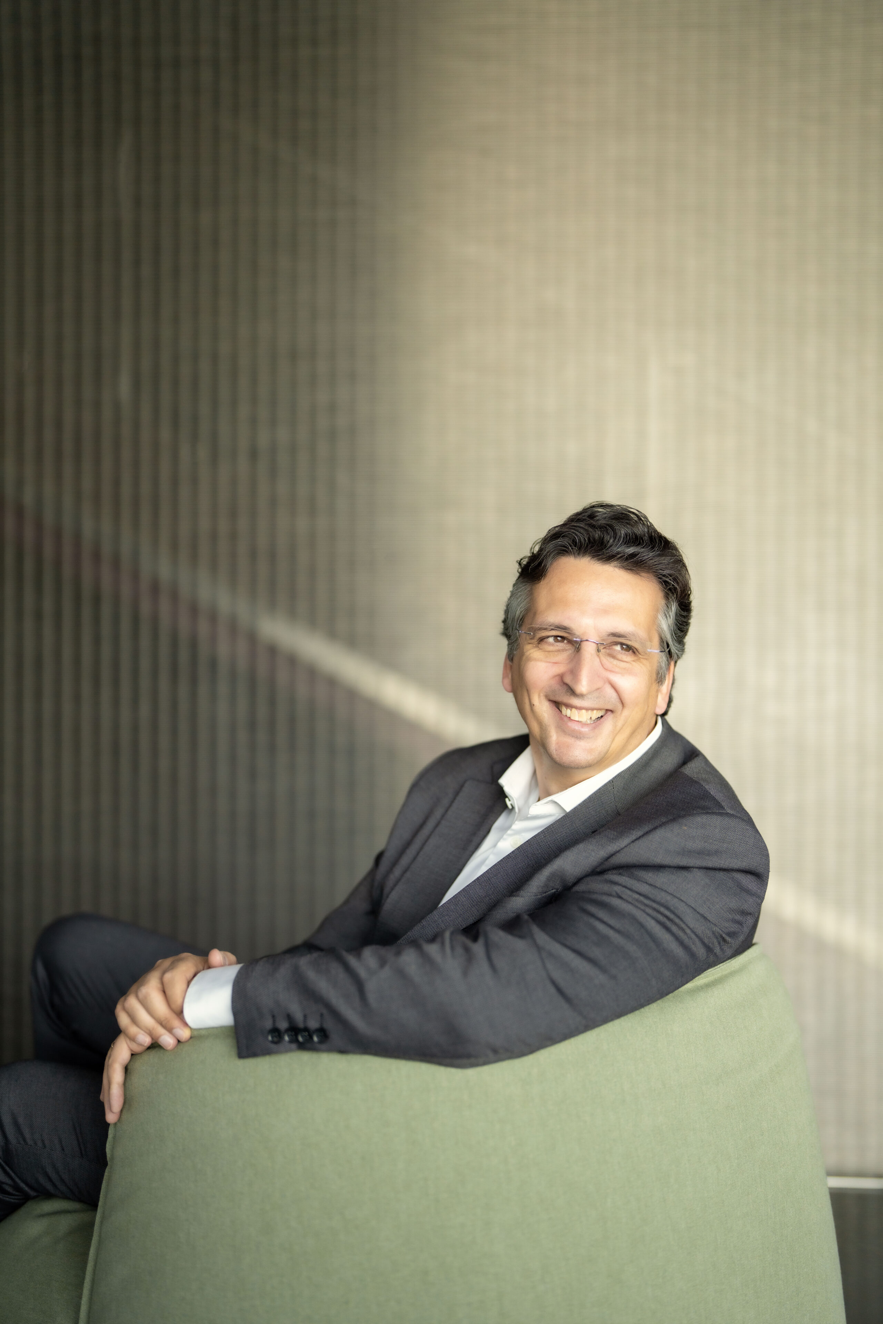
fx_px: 1839
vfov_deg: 39.6
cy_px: 662
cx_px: 442
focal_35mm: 50
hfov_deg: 27.0
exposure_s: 1/1000
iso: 500
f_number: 1.4
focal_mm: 50
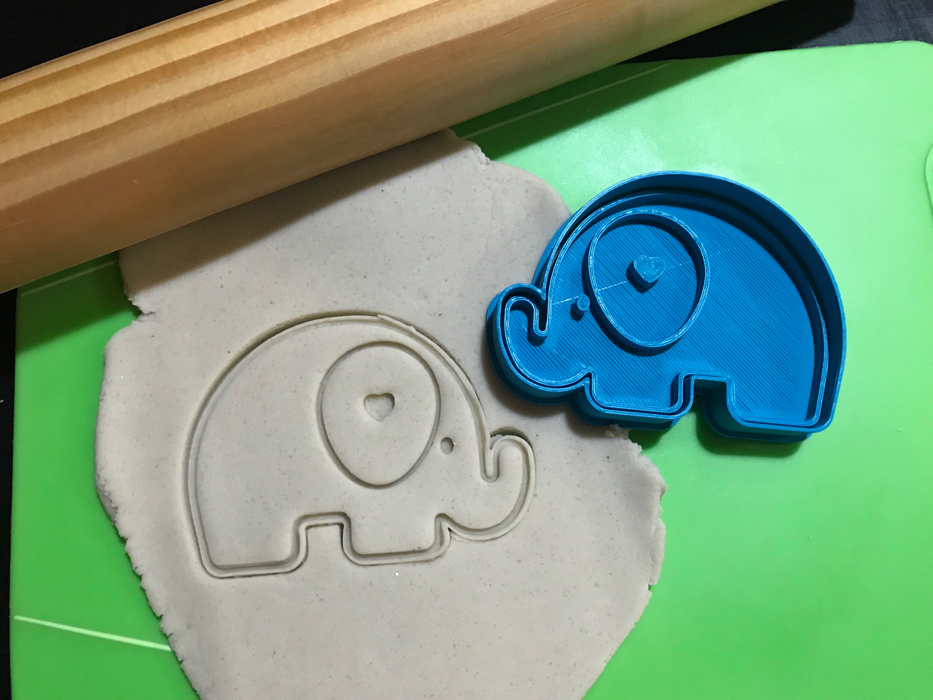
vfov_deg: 49.7
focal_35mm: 28
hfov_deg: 63.4
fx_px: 755
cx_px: 466
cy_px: 350
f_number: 1.8
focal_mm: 3.99
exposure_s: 1/14
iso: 100
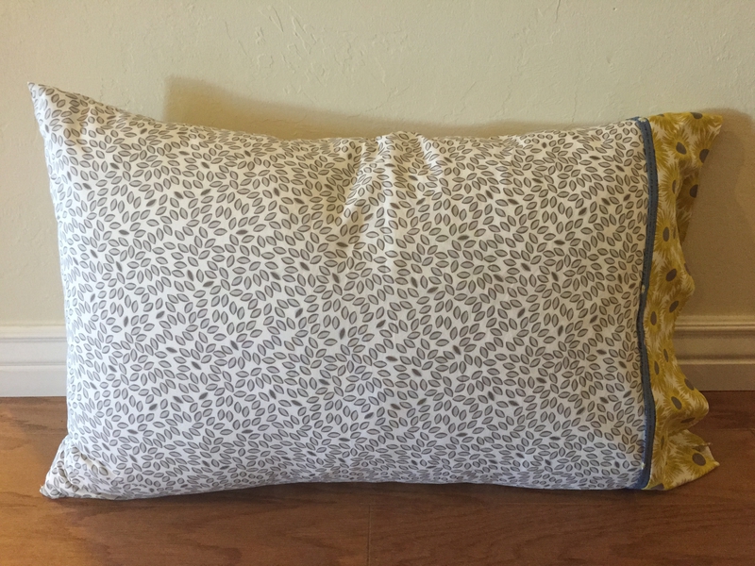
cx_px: 378
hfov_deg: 61.7
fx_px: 633
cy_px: 283
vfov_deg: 48.2
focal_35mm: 29
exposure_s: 1/30
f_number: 2.2
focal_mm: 4.15
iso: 200
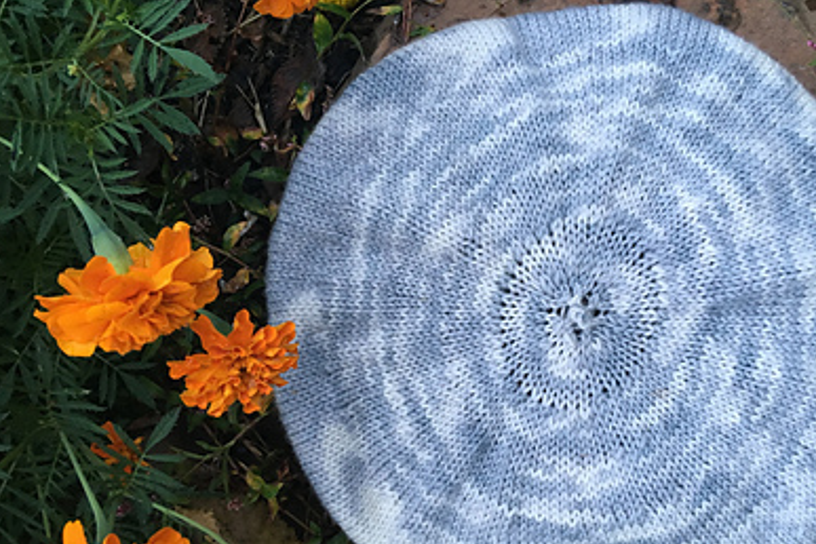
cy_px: 307
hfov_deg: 49.3
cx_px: 483
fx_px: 884
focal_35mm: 39
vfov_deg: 34.2
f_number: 2.2
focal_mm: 4.15
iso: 100
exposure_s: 1/30
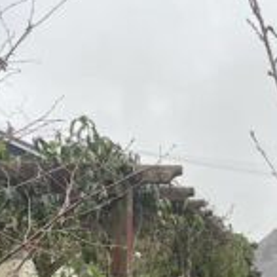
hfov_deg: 24.8
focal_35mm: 67
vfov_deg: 22.8
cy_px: 363
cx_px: 264
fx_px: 607
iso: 50
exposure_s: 1/384
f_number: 1.6
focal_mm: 5.1
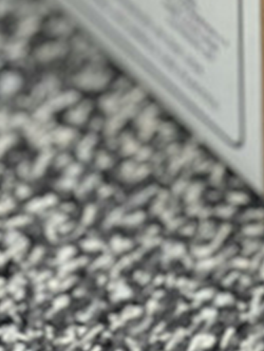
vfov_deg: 5.2
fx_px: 3763
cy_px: -436
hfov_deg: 4.0
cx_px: 253
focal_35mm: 371
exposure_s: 1/95
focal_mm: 9
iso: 250
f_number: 2.8
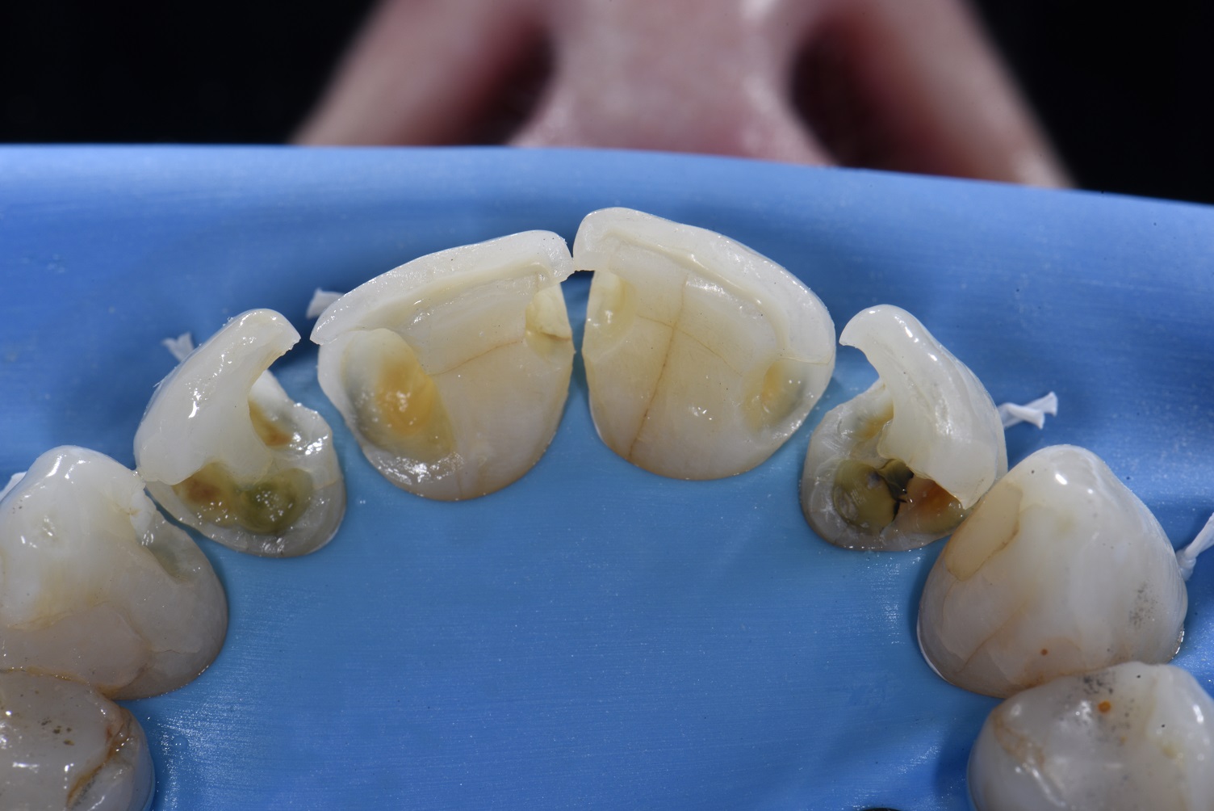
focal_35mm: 105
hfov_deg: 19.4
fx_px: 3542
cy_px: 406
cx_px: 607
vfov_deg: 13.1
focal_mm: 105
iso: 200
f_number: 32
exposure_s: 1/160
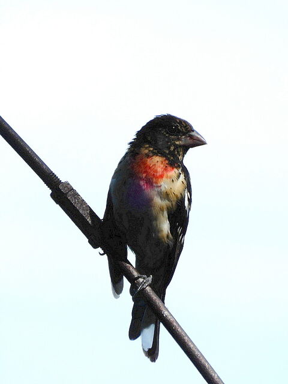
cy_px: 192
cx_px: 144
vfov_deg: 2.8
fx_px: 7987
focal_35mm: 720
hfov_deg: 2.1
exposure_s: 1/250
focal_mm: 128
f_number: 8
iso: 80
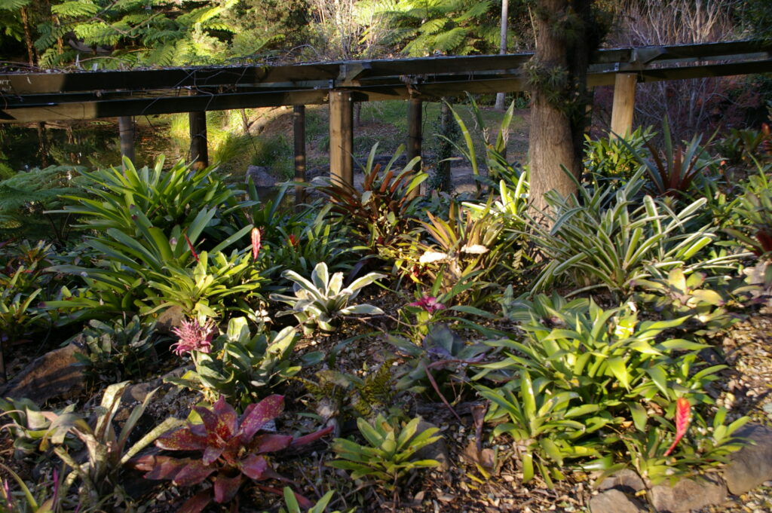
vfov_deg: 34.2
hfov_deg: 49.6
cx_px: 386
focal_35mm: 39
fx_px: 836
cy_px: 256
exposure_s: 1/60
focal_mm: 26
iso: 200
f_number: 5.6
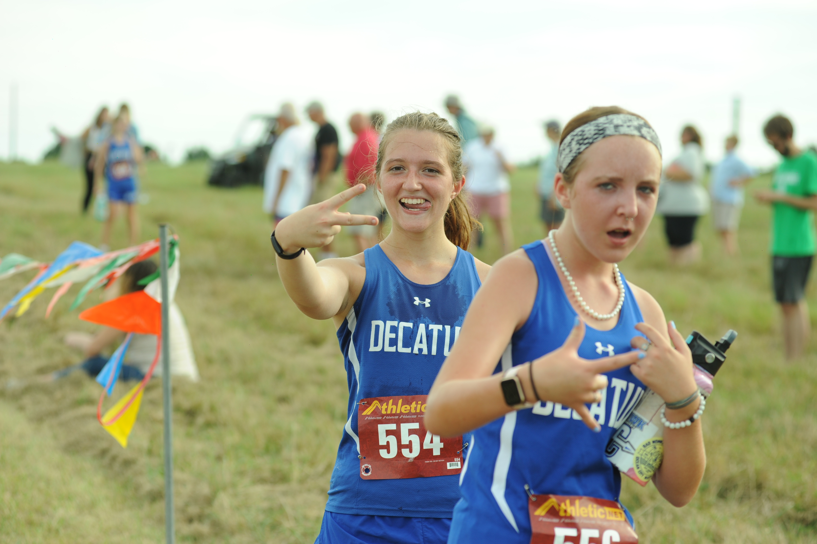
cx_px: 408
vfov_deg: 13.7
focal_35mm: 100
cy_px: 272
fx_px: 2268
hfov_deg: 20.4
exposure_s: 1/1250
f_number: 3.5
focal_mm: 100
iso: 320
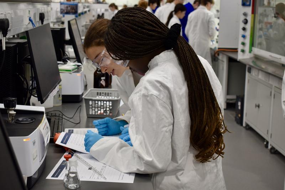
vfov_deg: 22.6
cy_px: 95
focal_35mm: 60
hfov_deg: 33.4
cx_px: 142
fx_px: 475
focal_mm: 40
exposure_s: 1/60
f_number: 4.8
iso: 500
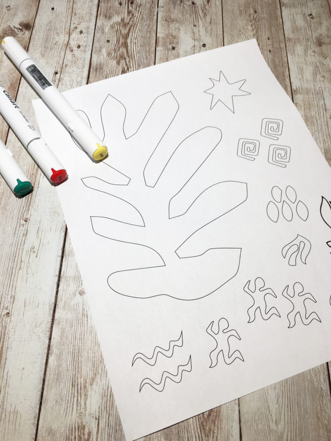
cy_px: 220
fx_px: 370
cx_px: 166
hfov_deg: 48.2
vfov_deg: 61.7
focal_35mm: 29
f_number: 2.2
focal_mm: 4.15
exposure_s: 1/120
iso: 40
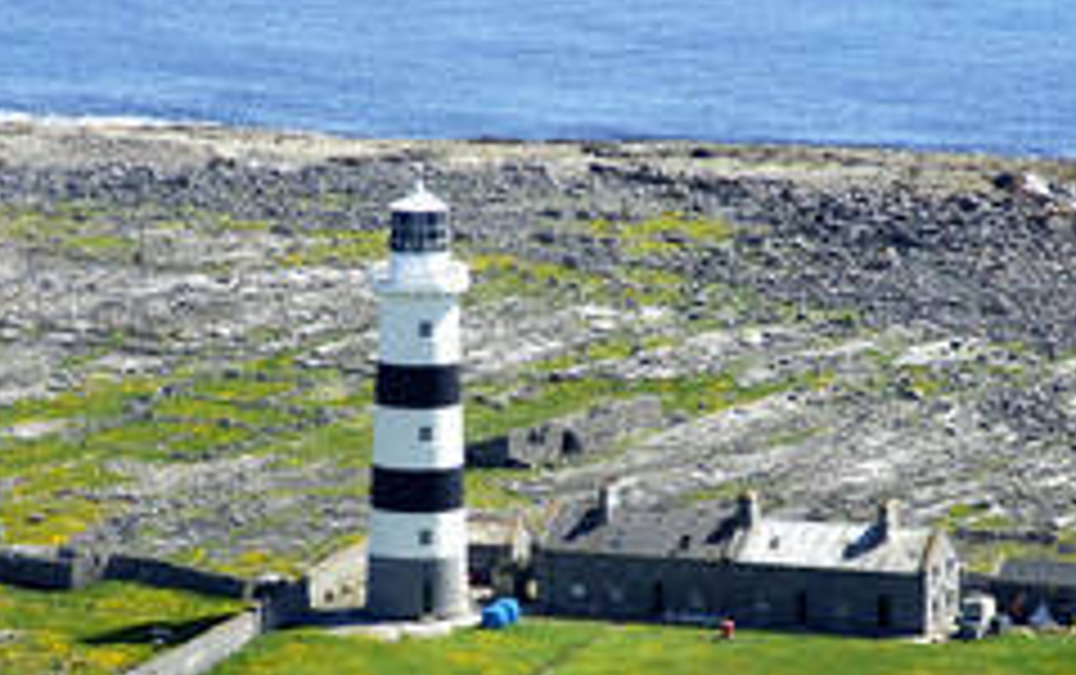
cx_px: 527
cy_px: 454
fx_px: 10158
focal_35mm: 346
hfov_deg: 6.1
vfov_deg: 3.8
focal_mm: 120
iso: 400
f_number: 7.6
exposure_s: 1/1000
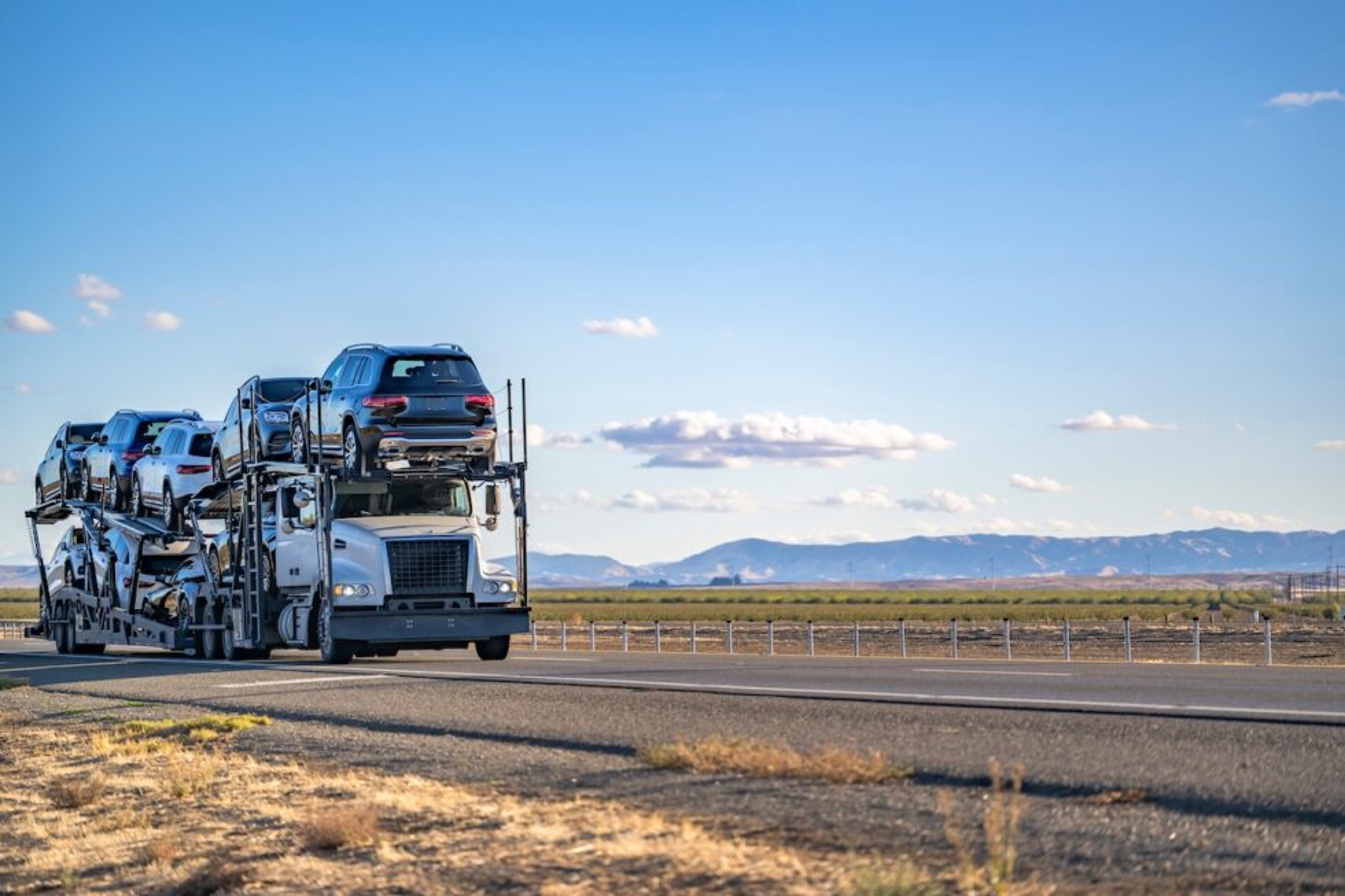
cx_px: 672
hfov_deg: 19.5
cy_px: 448
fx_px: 3922
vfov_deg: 13.0
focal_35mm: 105
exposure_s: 1/2500
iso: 100
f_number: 2.8
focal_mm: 105
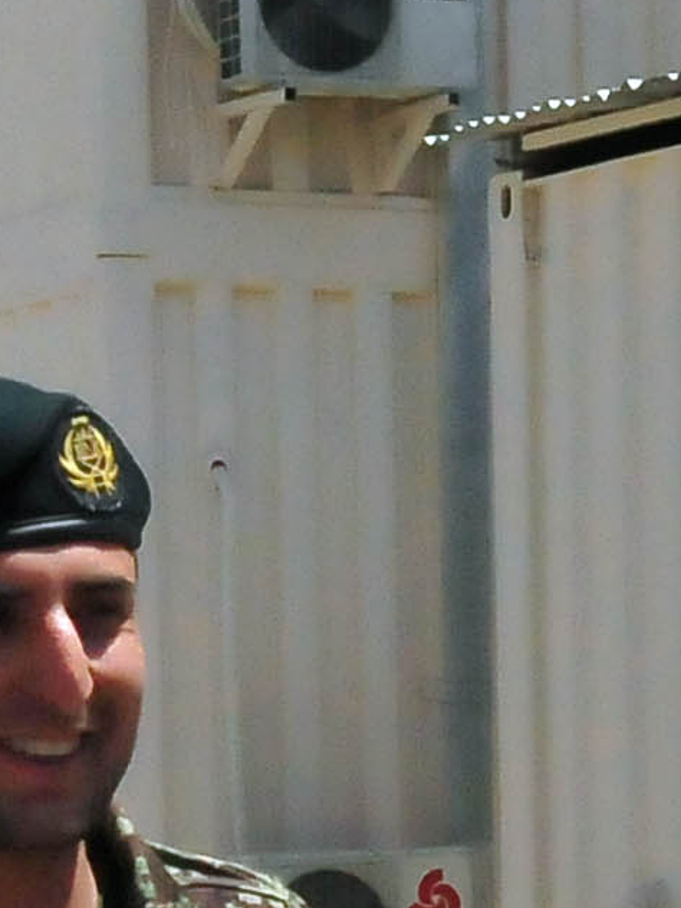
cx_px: 507
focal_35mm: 166
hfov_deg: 8.9
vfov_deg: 11.3
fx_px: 4361
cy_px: 1463
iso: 2000
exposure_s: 1/1000
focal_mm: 17
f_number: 16
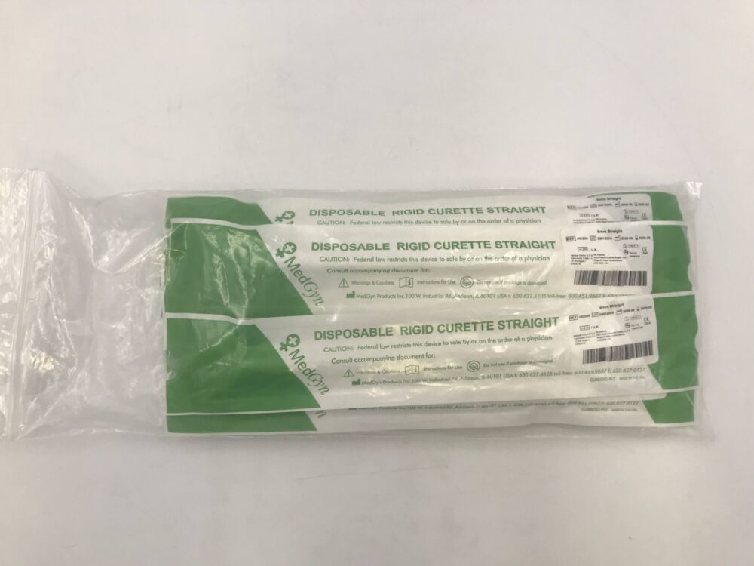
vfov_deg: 49.7
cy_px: 283
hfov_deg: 63.4
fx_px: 610
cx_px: 377
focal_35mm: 28
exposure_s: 1/60
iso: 25
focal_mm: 3.99
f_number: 1.8
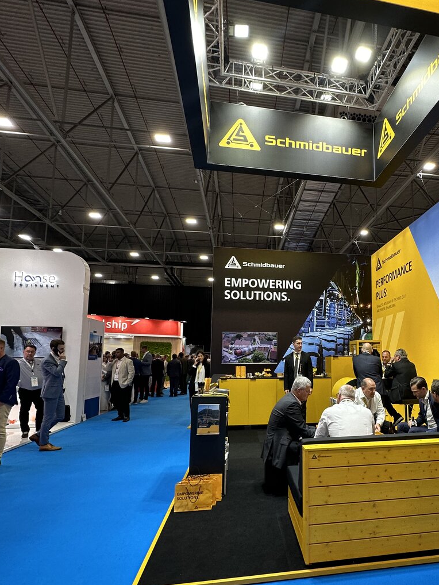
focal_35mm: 22
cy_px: 318
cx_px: 309
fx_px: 372
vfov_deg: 76.2
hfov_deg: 59.0
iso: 100
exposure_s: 1/100
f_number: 2.2
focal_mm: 2.22
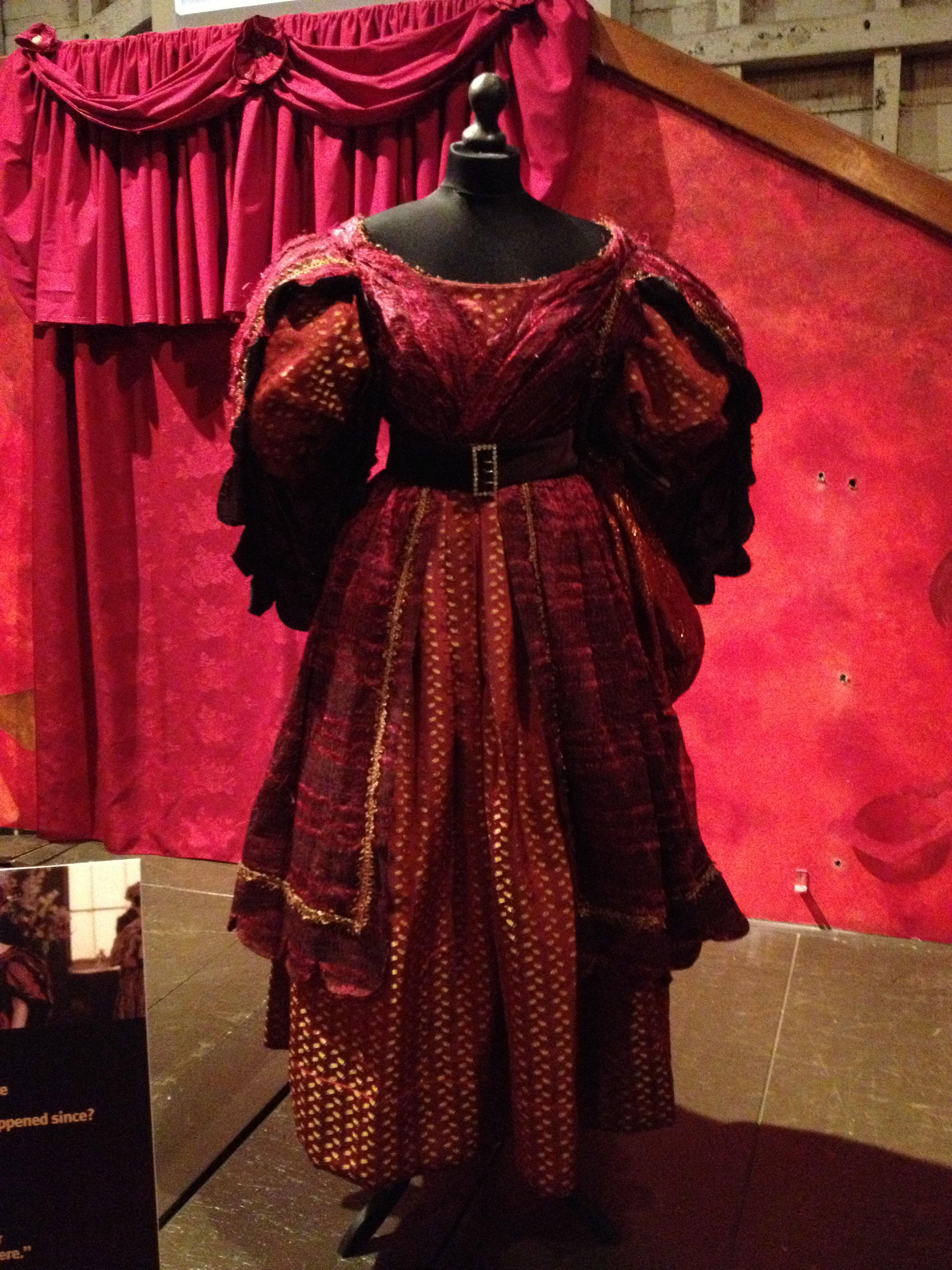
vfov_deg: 52.6
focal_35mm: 35
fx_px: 1283
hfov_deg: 40.7
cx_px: 476
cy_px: 635
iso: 800
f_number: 2.4
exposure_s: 1/15
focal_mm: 4.28
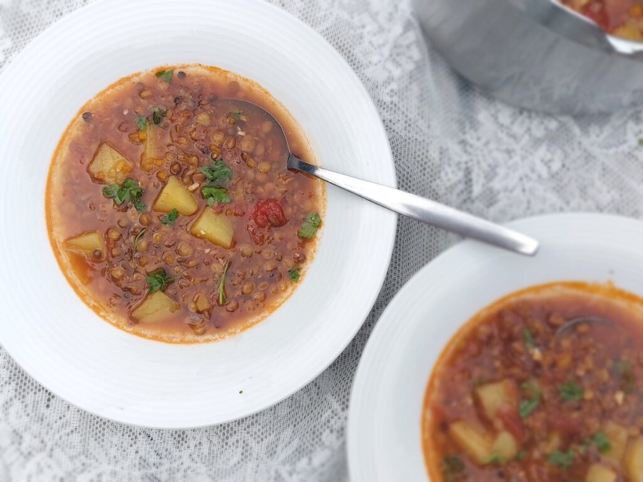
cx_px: 322
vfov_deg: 54.9
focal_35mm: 25
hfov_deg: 69.4
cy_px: 241
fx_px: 464
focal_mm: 5.23
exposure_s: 1/139
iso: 25
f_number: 1.8
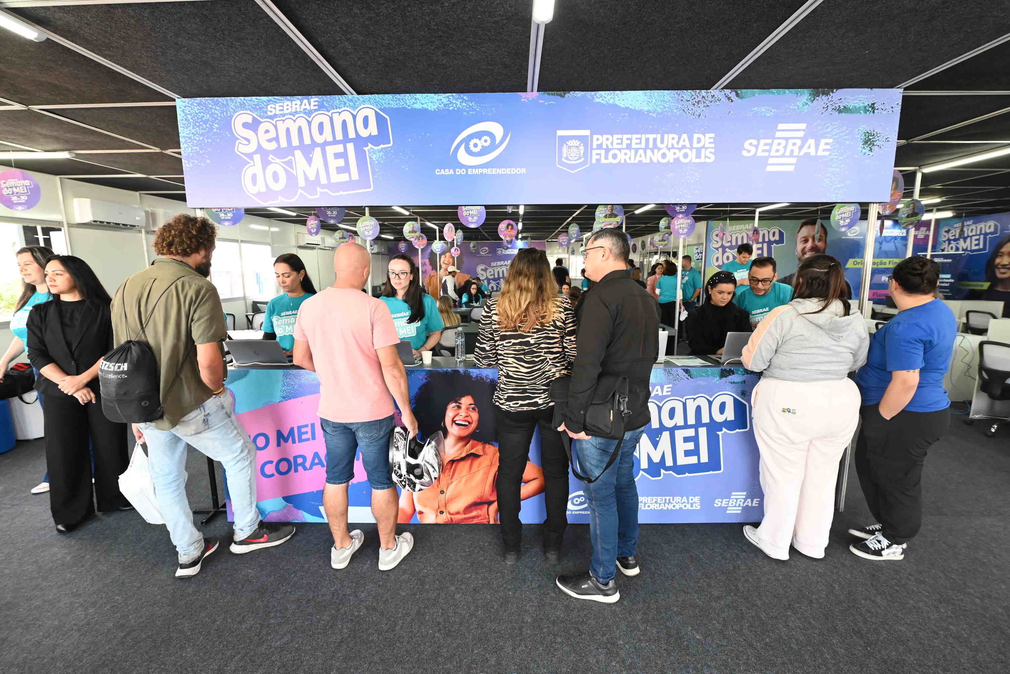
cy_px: 337
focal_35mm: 16
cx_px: 505
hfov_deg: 96.7
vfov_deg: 73.8
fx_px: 449
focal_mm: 16
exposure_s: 1/160
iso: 2500
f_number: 5.6
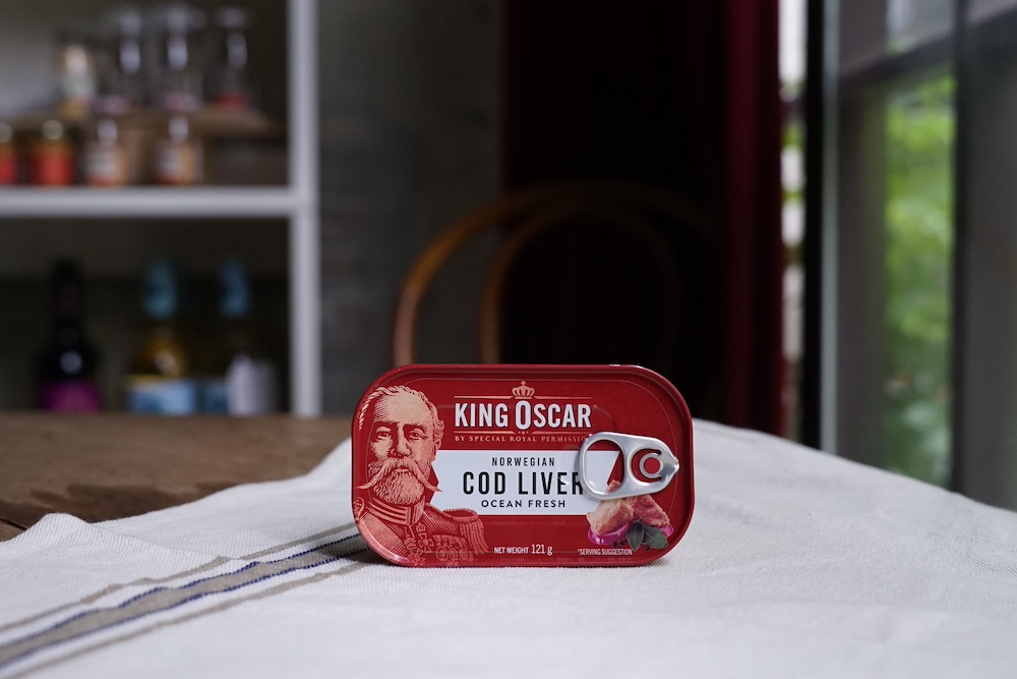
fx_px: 1384
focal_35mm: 49
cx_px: 508
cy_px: 340
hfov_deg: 40.3
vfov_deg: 27.5
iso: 800
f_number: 4
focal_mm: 33
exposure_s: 1/160
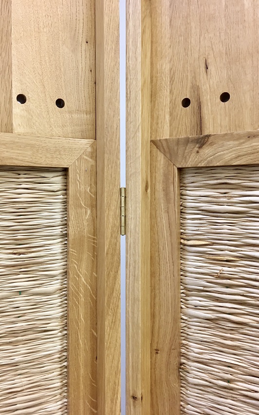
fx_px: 350
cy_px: 206
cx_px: 118
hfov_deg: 40.6
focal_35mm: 31
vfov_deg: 61.2
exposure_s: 1/33
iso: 80
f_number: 2.2
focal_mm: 4.15
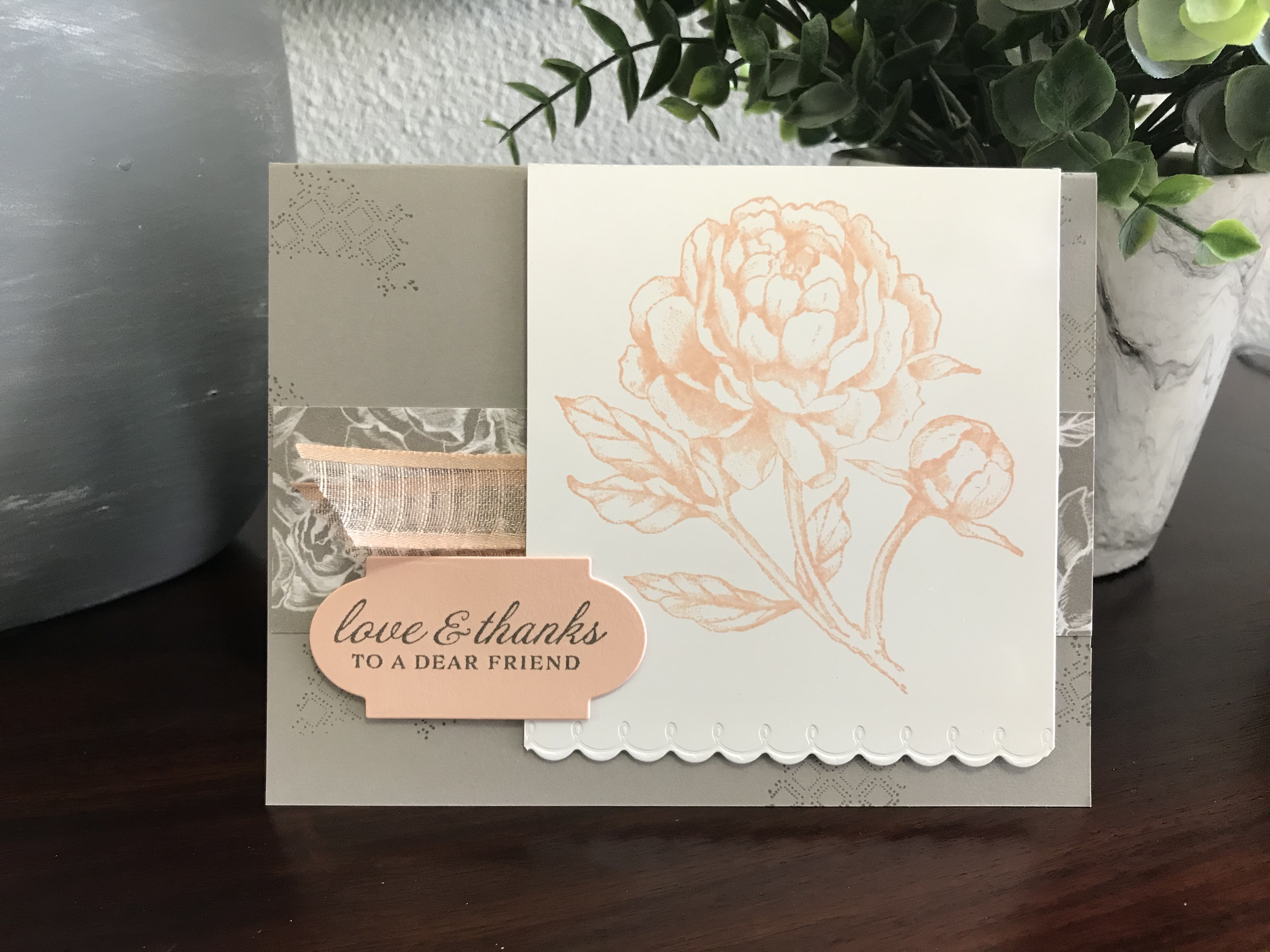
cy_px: 476
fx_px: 1027
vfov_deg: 49.7
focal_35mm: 28
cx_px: 635
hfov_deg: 63.4
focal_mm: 3.99
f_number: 1.8
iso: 40
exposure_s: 1/17
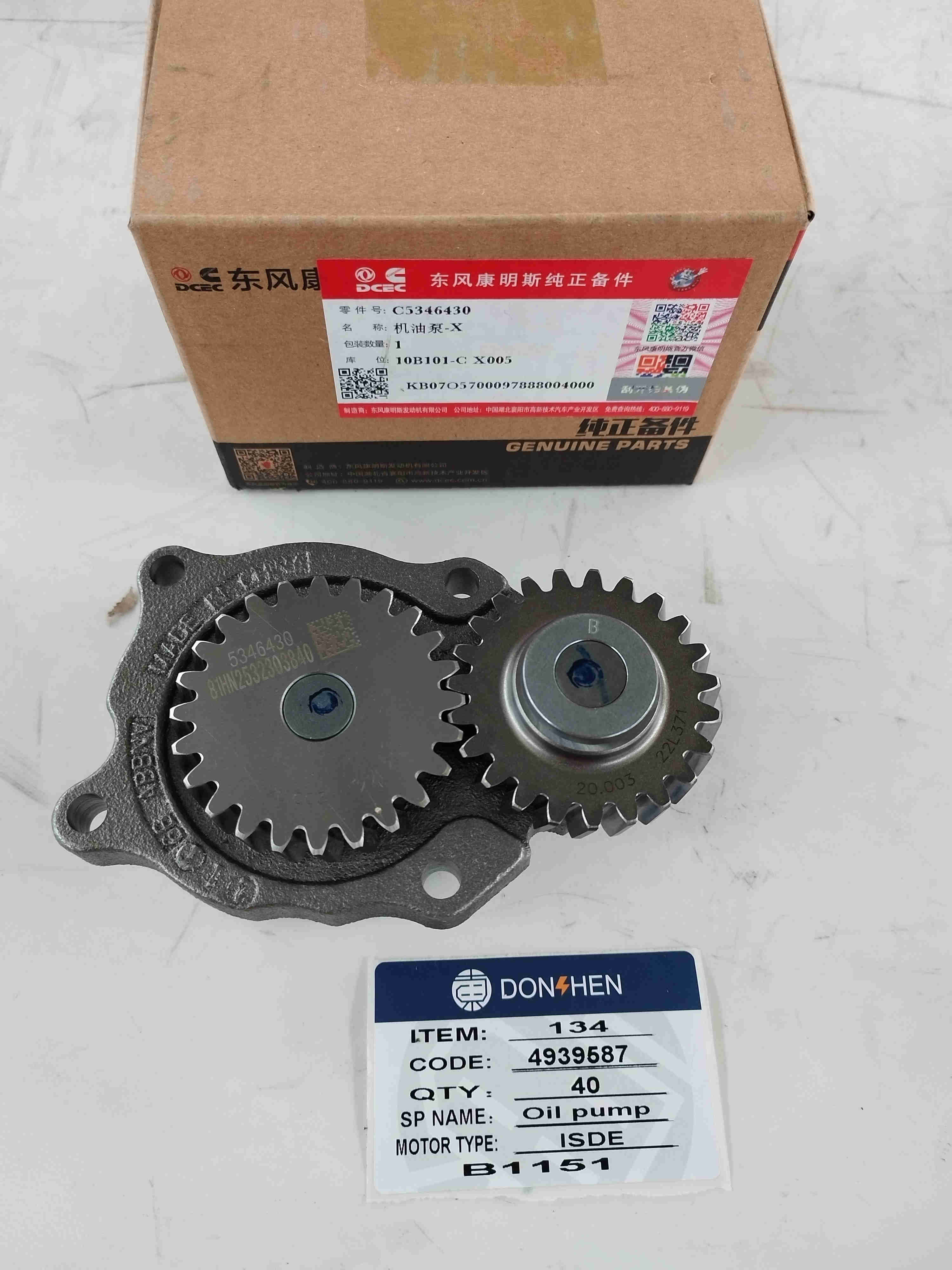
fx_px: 953
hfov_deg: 53.1
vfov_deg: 67.3
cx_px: 476
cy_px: 635
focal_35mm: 26
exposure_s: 1/50
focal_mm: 6.24
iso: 833
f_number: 1.8
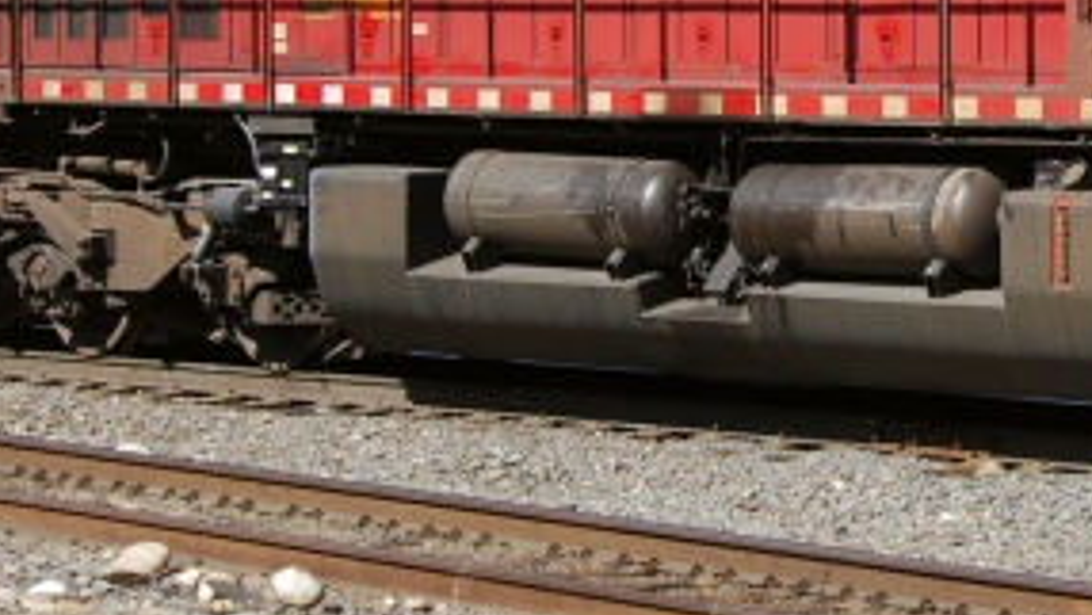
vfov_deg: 7.2
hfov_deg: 12.5
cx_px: 1275
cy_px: -23
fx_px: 4865
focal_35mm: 168
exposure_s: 1/200
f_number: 6.3
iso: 100
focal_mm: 34
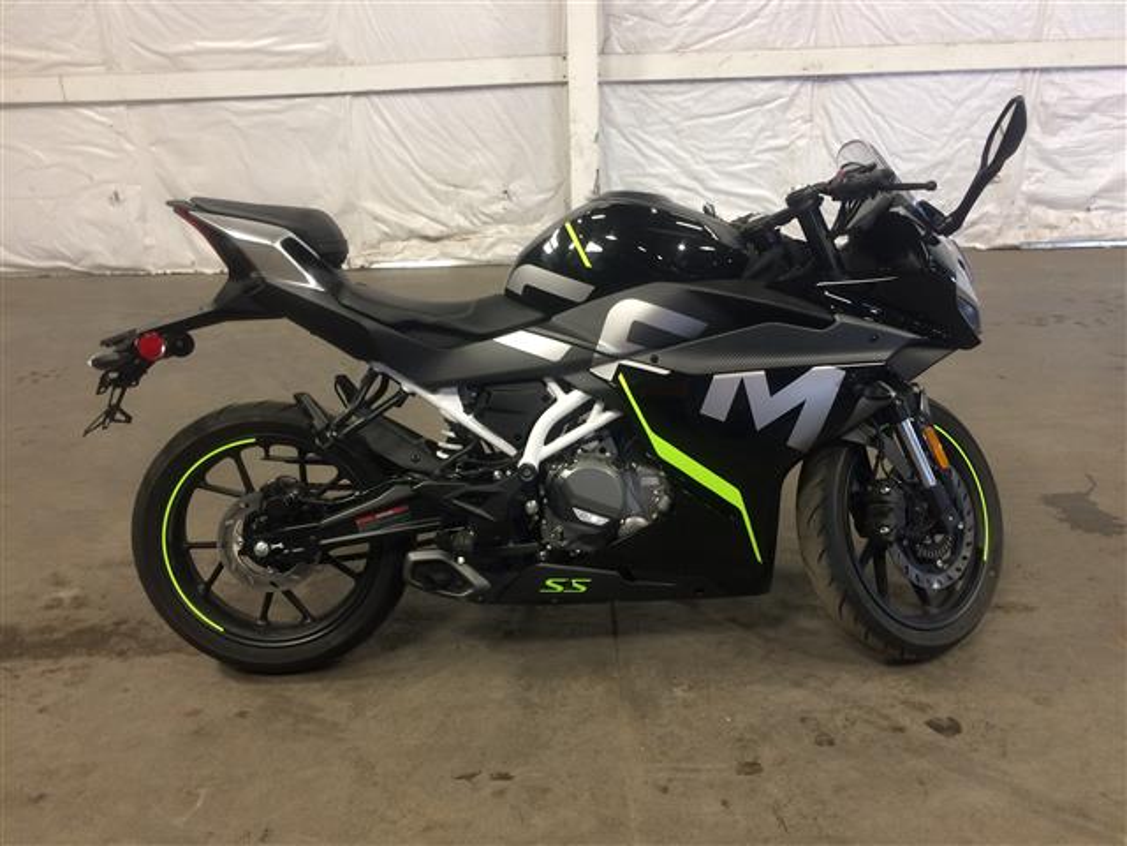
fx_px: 944
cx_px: 564
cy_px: 423
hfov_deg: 61.7
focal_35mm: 29
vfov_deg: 48.2
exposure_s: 1/30
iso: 64
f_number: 2.2
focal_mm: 4.15
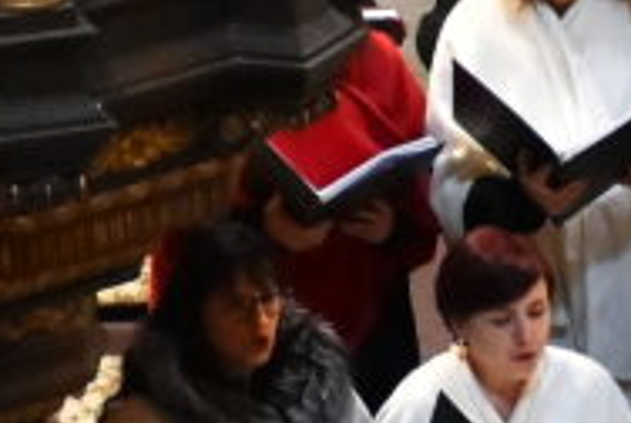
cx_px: 1578
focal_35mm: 669
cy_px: 950
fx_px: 11744
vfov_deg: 2.1
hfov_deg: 3.0
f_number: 4.8
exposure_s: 1/60
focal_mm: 56
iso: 1600
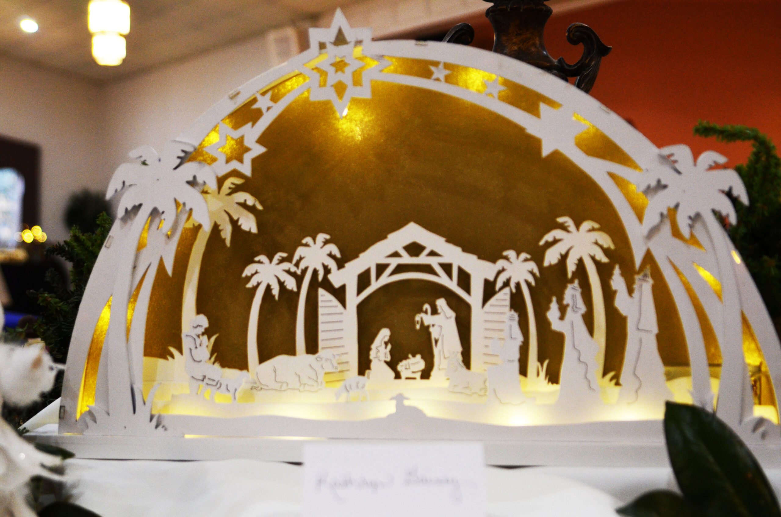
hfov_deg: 32.0
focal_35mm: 63
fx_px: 1364
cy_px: 258
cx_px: 390
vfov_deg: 21.5
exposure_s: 1/50
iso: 800
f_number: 4.2
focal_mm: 42
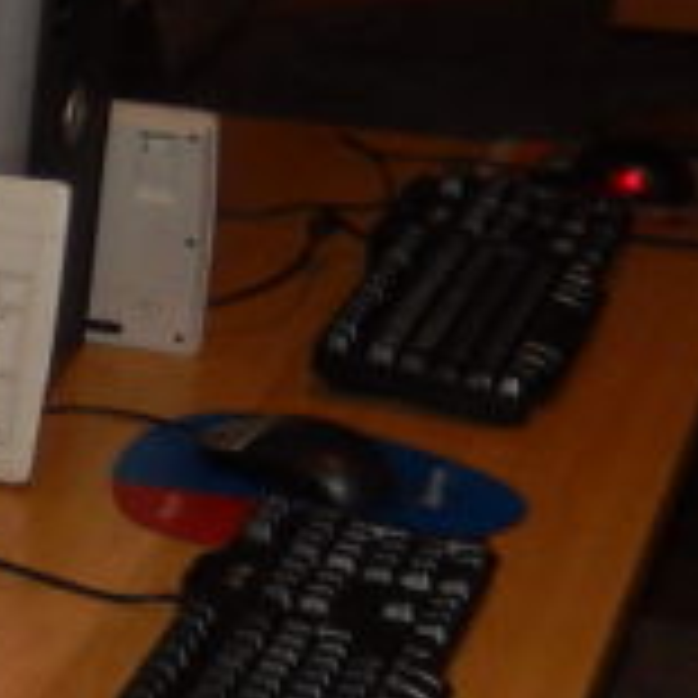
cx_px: -932
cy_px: 883
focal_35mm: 146
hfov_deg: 10.4
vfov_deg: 11.7
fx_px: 3331
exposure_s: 1/30
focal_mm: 4.5
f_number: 3.4
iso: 200
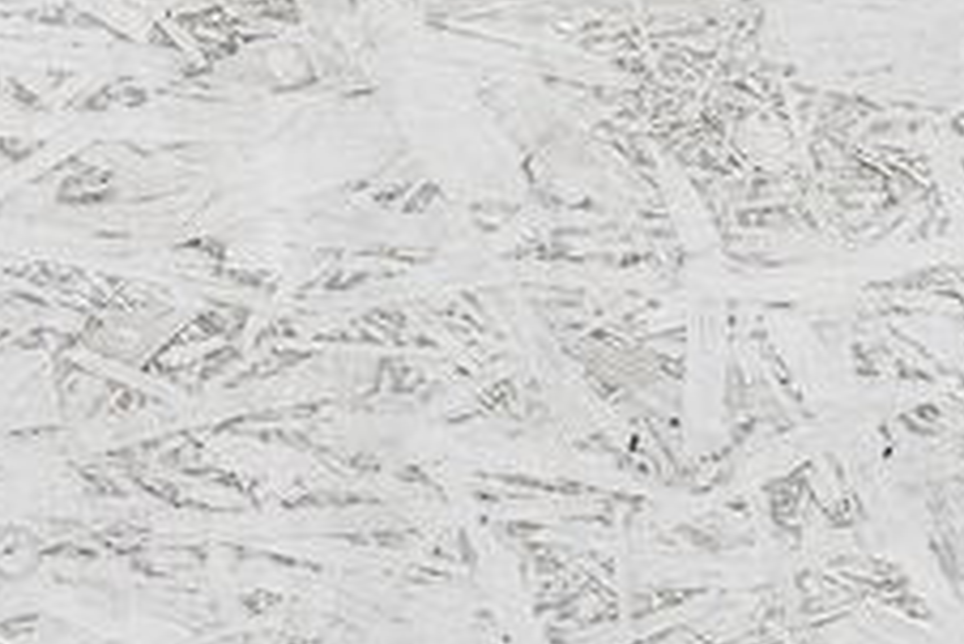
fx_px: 8386
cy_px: 744
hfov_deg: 6.6
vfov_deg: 4.4
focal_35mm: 313
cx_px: 478
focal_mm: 120
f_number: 10
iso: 64
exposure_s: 1/400
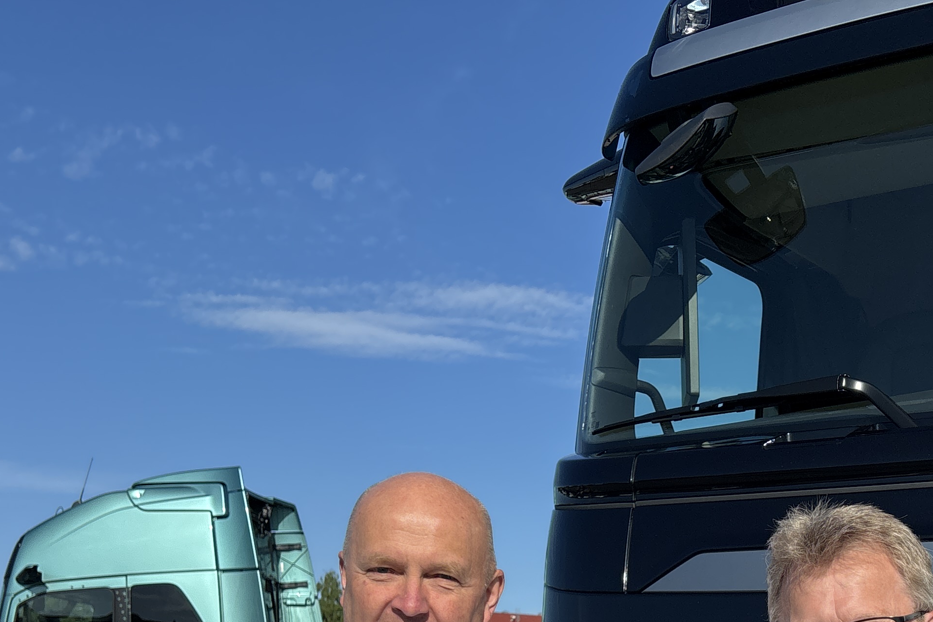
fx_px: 1477
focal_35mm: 57
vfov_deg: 22.2
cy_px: 722
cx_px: 713
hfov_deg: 34.2
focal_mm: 5.96
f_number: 1.6
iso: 50
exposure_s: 1/5076
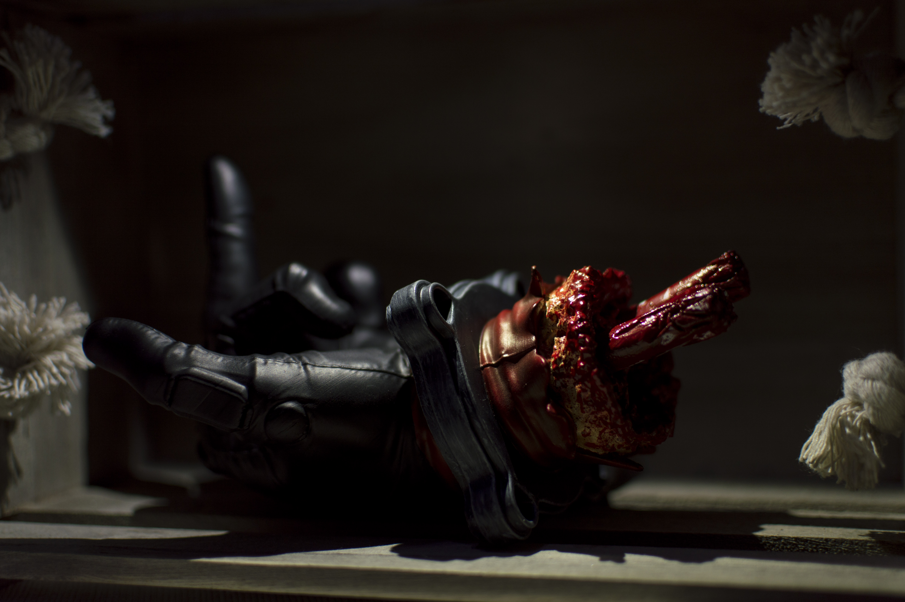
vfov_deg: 25.7
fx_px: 1319
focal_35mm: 52
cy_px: 301
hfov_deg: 37.9
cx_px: 452
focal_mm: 35
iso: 100
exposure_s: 1/100
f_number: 1.8
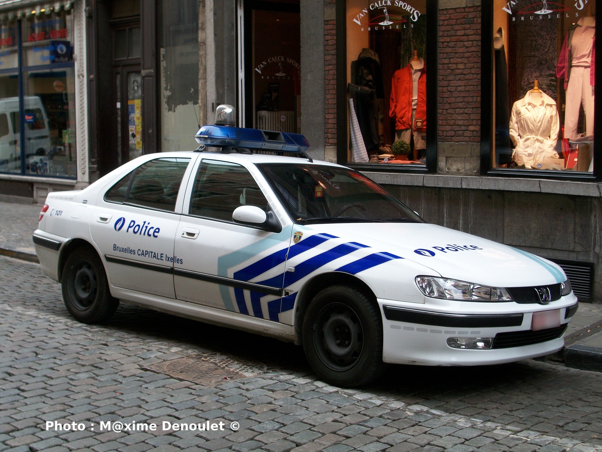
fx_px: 939
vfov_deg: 27.0
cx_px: 301
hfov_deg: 35.5
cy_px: 226
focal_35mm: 54
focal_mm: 9.7
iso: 97
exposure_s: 1/80
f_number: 4
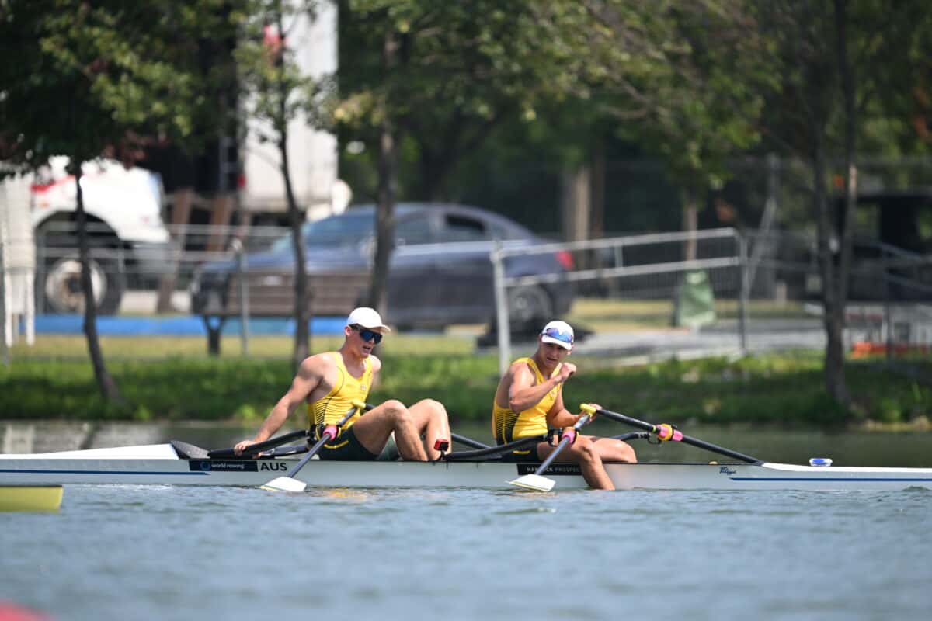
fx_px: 21745
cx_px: 466
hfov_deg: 2.5
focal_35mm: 840
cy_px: 310
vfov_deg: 1.6
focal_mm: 840
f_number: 5.6
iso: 640
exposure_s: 1/2000
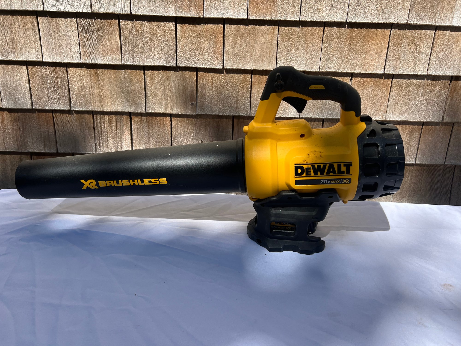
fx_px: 346
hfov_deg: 67.3
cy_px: 173
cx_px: 230
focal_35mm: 26
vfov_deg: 53.1
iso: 50
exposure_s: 1/3831
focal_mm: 5.7
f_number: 1.5
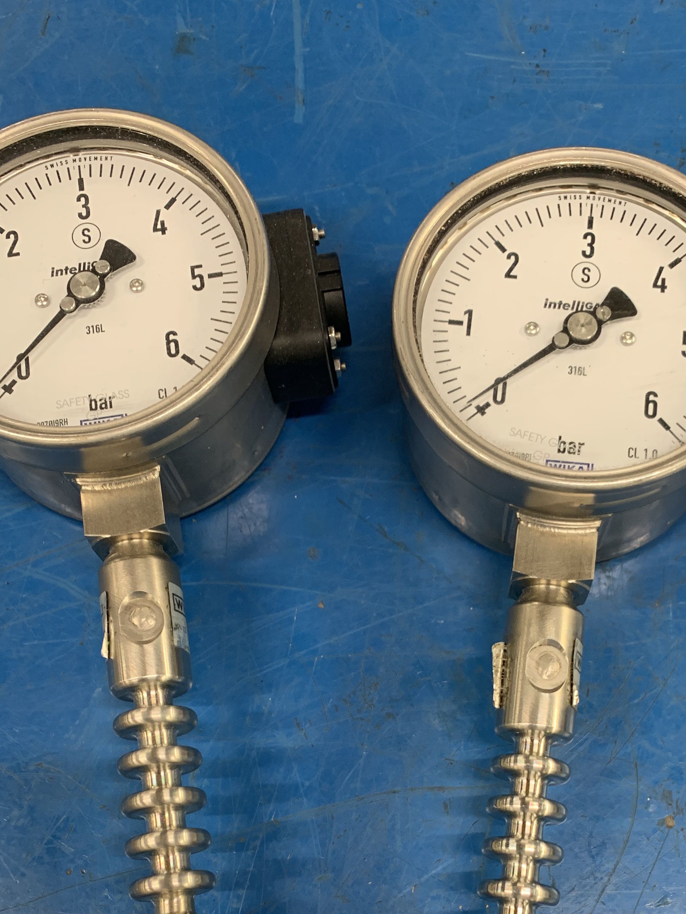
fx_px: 1110
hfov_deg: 34.1
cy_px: 726
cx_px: 436
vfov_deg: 42.8
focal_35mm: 42
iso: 100
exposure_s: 1/65
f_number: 1.8
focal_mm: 4.25
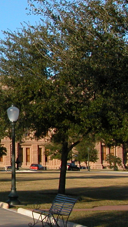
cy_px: 90
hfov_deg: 9.7
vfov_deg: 18.6
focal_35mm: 115
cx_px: -134
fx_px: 695
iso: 100
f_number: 6.3
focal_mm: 8.9
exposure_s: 1/290
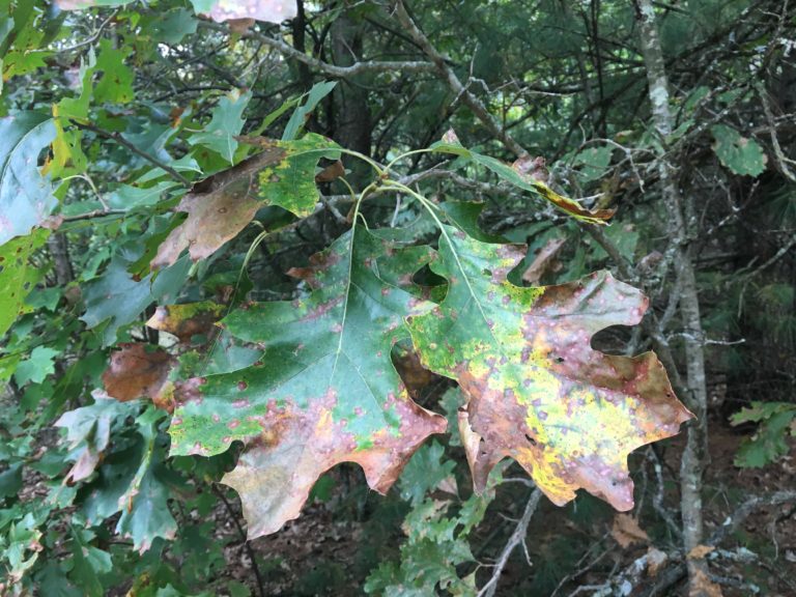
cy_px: 298
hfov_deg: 61.7
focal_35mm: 29
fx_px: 667
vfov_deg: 48.2
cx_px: 398
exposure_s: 1/30
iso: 50
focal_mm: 4.15
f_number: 2.2
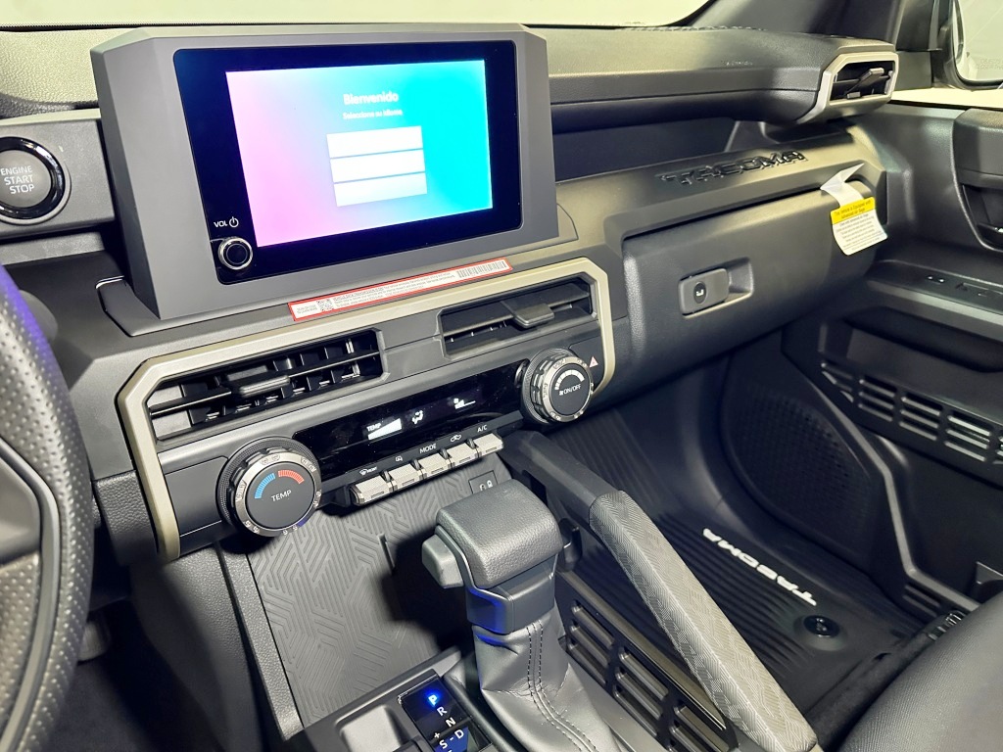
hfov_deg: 71.6
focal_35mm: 24
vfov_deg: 56.8
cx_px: 502
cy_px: 376
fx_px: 695
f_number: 1.78
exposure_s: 1/40
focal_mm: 6.86
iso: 800
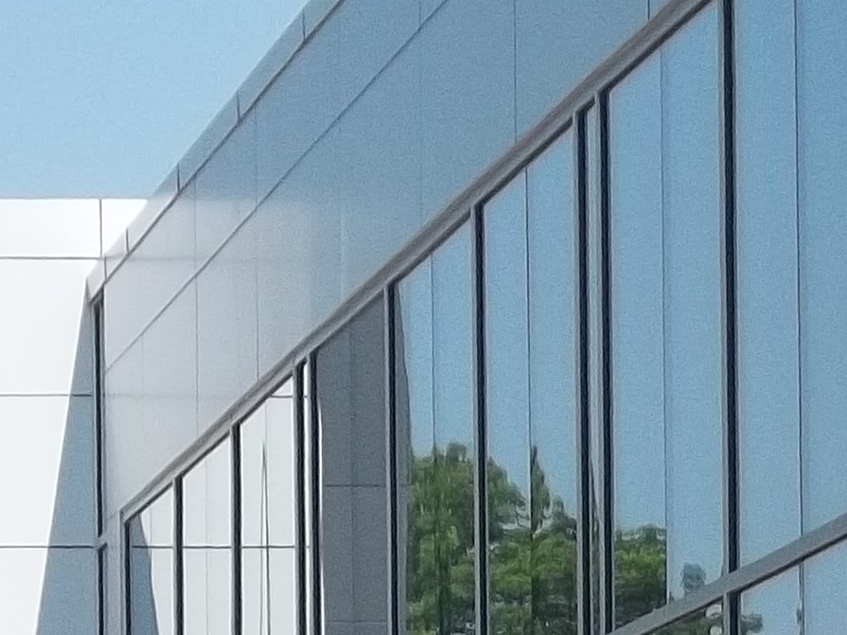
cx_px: 621
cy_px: 1087
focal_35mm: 364
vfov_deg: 4.1
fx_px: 8905
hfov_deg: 5.4
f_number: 4.6
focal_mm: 13.7
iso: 80
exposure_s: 1/500
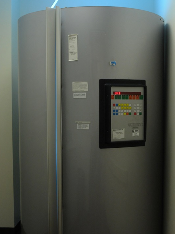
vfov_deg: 37.5
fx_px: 344
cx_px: 100
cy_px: 126
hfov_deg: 28.5
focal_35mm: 51
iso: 1250
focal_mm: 24
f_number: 5.6
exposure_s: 1/250
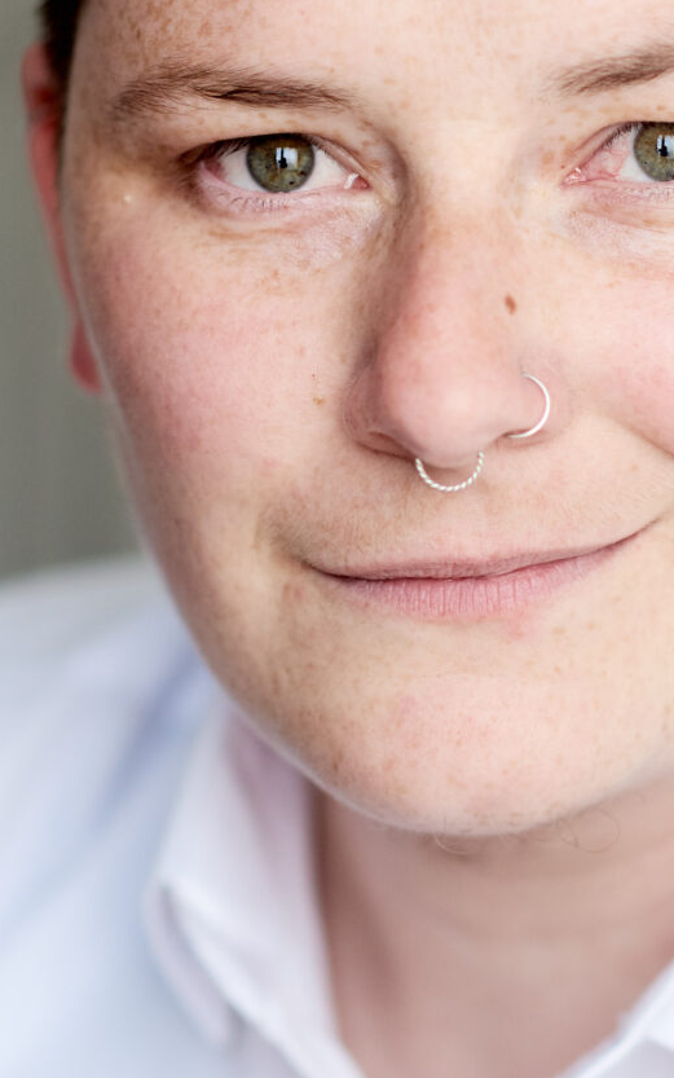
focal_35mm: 213
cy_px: 292
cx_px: 461
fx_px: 6257
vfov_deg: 9.8
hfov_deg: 6.2
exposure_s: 1/400
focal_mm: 85
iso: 400
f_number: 2.5
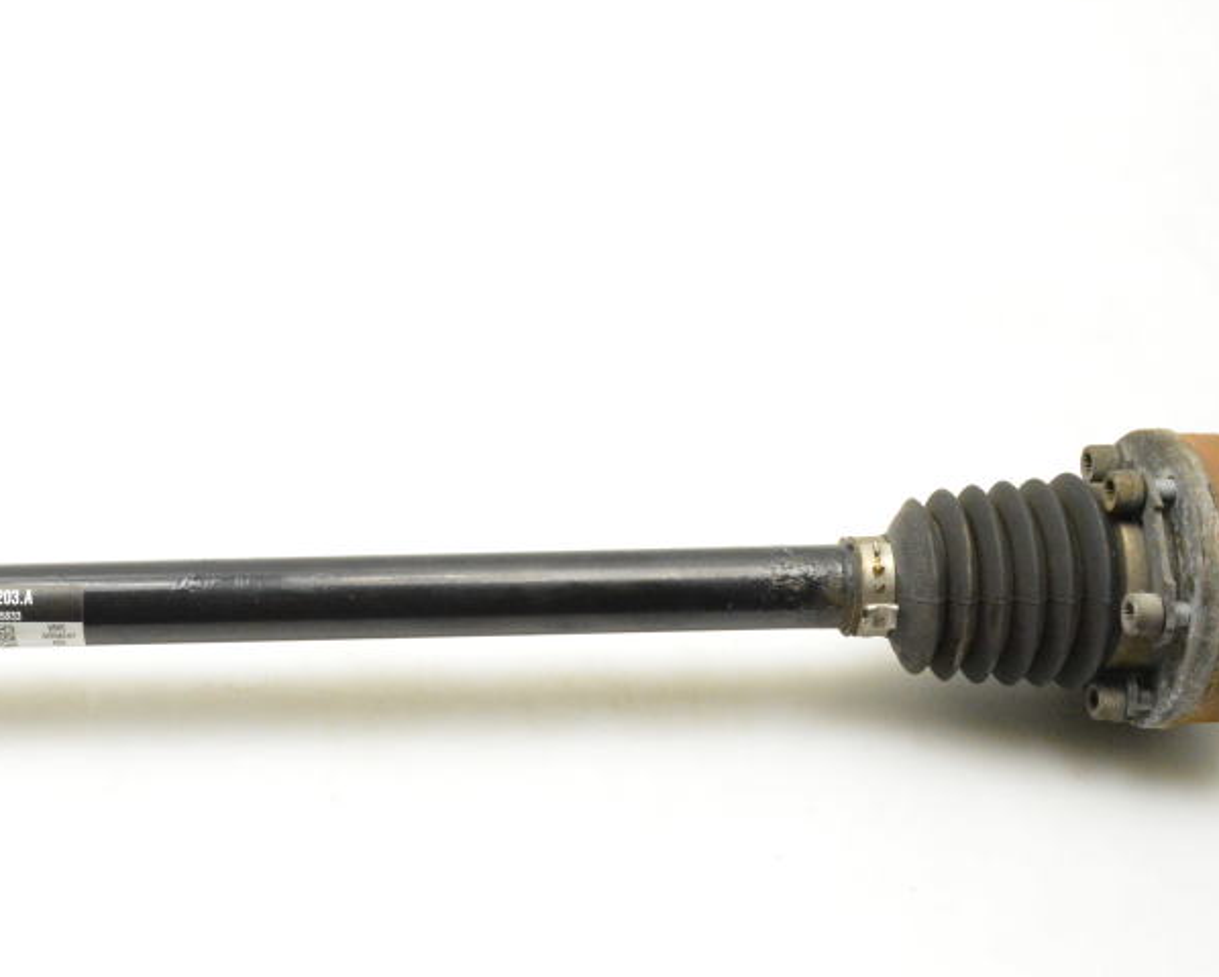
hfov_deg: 34.9
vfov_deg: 28.6
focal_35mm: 53
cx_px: 379
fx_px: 1913
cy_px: 583
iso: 6400
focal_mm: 22
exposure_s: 1/320
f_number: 9
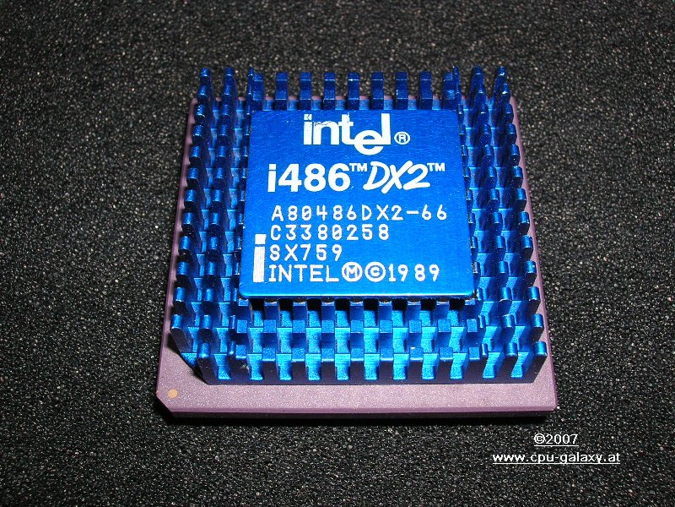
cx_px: 338
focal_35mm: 38
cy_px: 254
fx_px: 741
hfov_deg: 49.0
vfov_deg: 37.7
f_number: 5
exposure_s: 1/60.1
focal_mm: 6.4
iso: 50
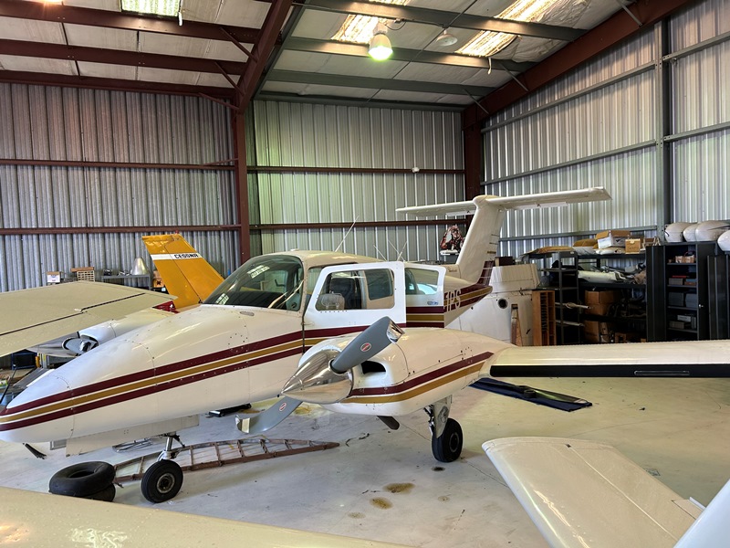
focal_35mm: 26
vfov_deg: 53.1
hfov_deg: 67.3
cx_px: 365
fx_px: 548
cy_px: 274
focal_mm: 5.7
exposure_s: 1/60
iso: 100
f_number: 1.5
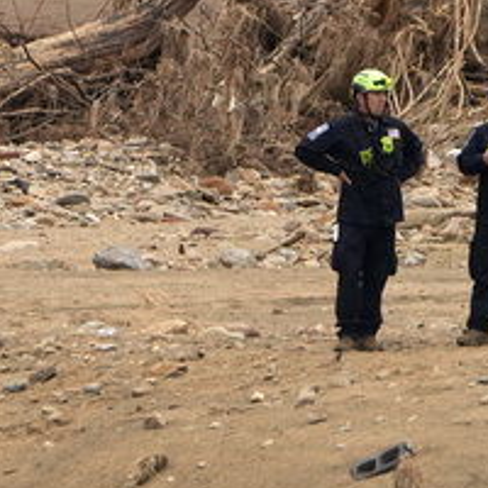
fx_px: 27114
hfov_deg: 1.0
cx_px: 307
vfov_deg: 1.0
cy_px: -304
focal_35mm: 1700
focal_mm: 391
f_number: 7.1
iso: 1600
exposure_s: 1/2000
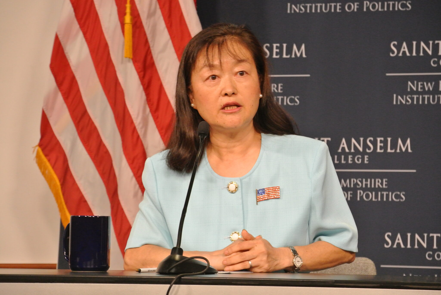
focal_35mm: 160
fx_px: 1962
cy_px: 148
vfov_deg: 8.6
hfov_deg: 12.8
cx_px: 220
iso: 1000
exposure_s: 1/60
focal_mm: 59.4
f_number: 4.5
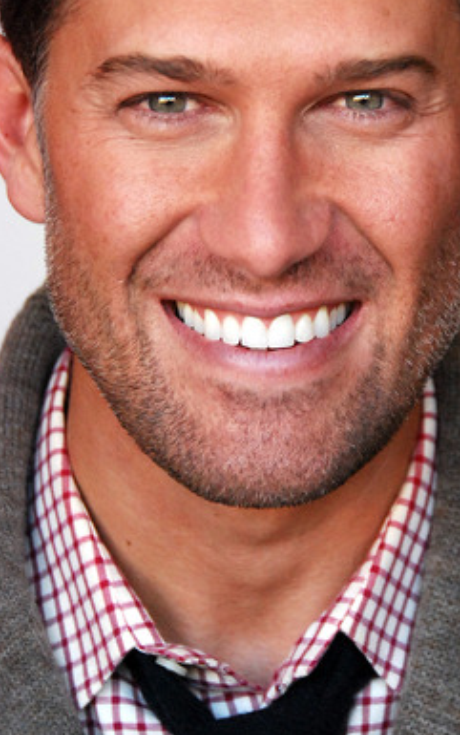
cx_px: 343
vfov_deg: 10.6
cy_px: 262
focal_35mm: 197
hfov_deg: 6.7
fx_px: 3947
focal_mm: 90
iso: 1600
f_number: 5.3
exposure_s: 1/125
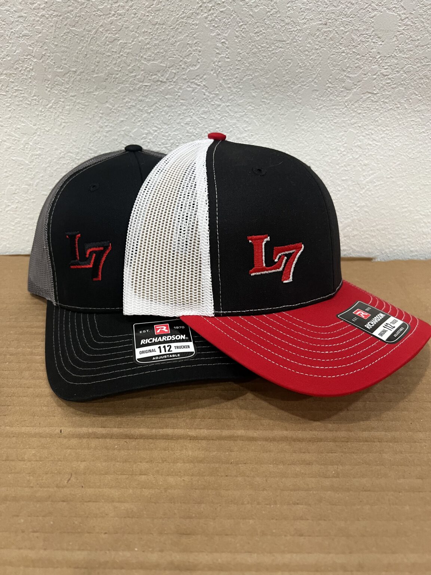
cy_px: 288
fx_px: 432
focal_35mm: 26
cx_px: 216
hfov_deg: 53.1
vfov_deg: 67.3
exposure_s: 1/60
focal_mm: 5.7
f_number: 1.5
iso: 200
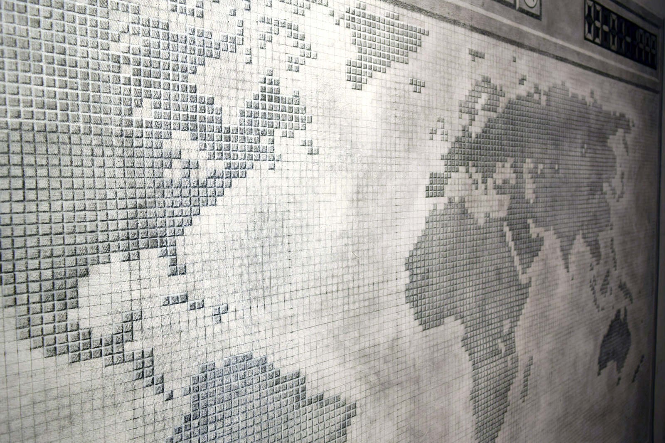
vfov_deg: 43.6
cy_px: 222
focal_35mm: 30
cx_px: 332
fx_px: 554
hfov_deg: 61.9
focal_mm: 20
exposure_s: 1/125
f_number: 5.6
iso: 400
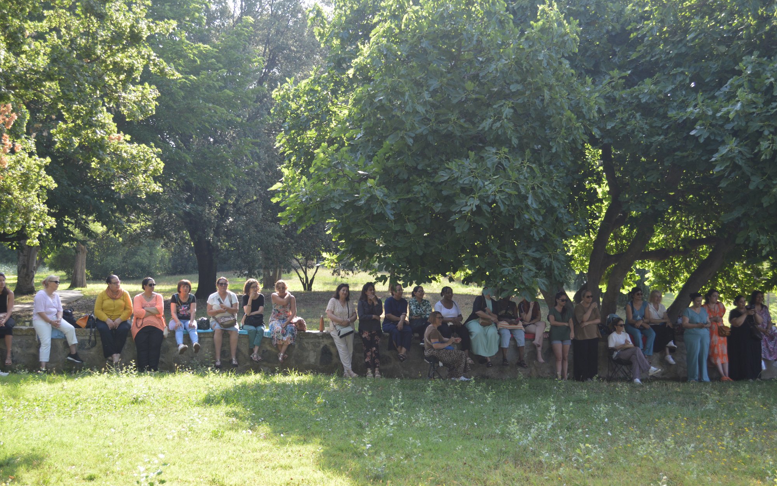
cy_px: 237
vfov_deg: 24.9
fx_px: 1101
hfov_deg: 38.9
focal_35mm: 52
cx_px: 389
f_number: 5.6
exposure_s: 1/125
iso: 200
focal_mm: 34
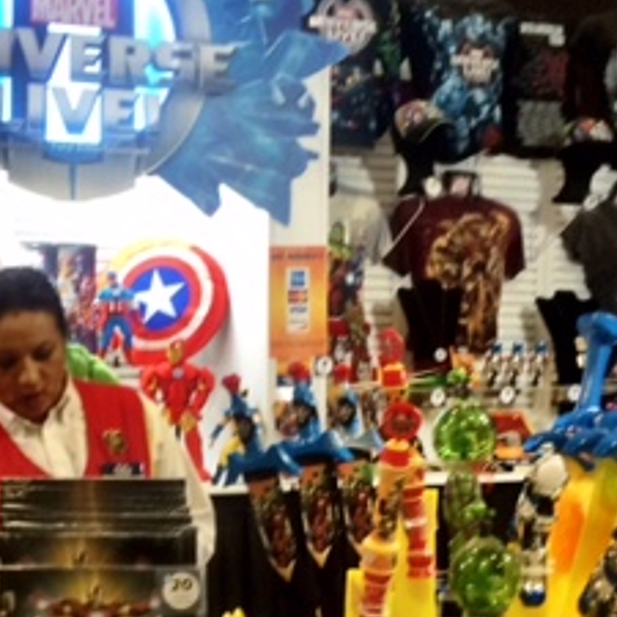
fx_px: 1472
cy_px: 529
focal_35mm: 73
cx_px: 129
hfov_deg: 23.3
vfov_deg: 23.2
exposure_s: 1/33
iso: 100
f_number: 2.2
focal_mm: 4.15
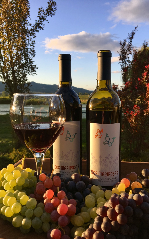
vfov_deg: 61.2
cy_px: 119
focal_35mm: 31
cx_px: 77
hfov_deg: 40.6
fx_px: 201
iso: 25
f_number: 2.2
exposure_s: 1/557
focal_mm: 4.15
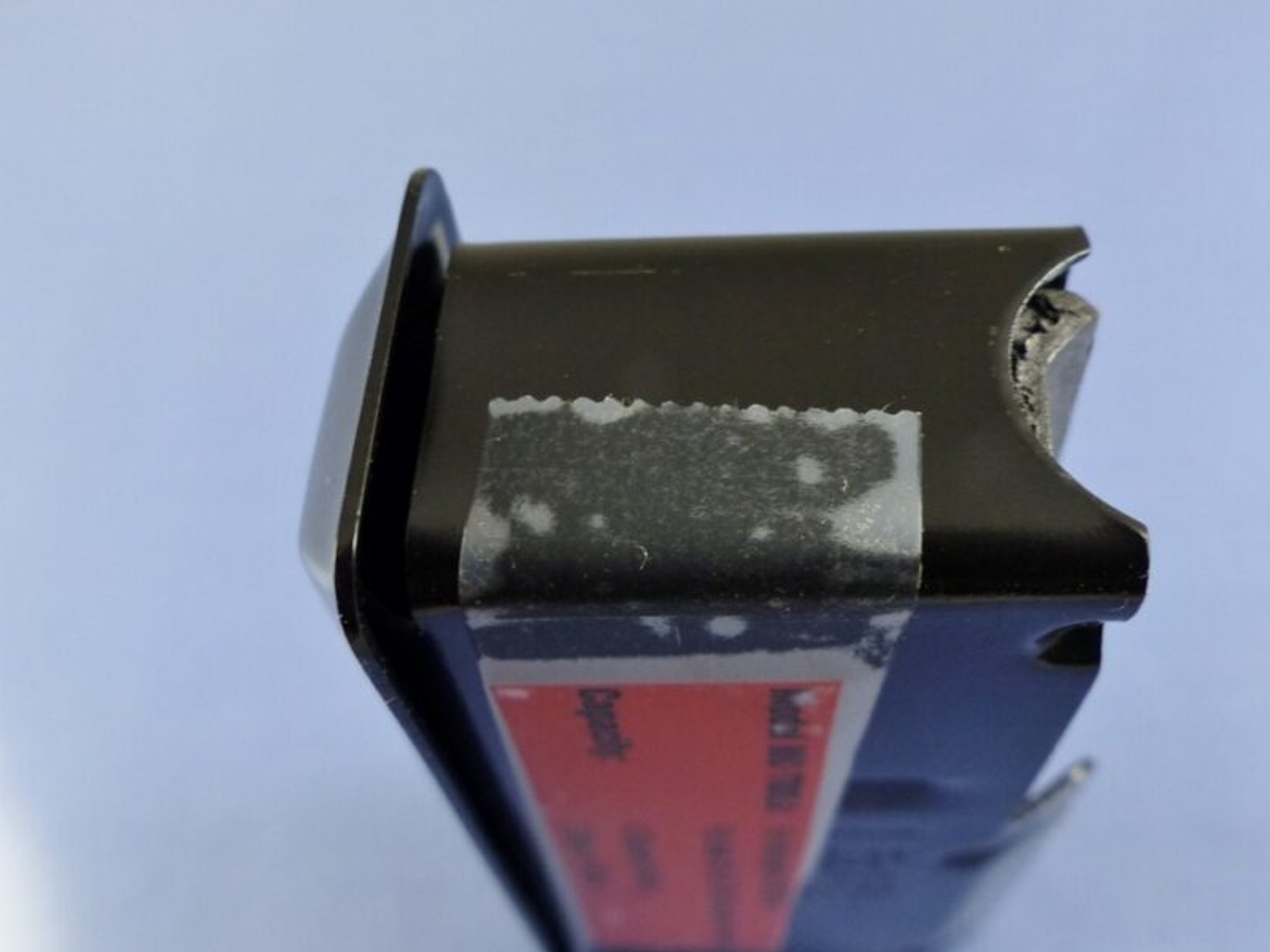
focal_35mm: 32
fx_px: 1174
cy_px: 441
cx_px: 640
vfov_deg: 44.1
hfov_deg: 56.8
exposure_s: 1/60
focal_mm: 4.5
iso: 200
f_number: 2.8
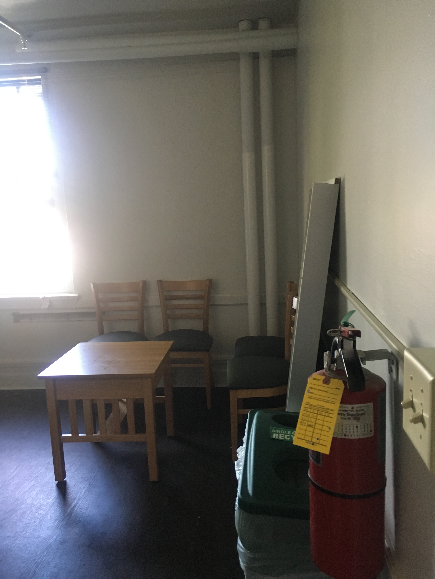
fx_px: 486
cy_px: 290
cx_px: 218
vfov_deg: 61.7
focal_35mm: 29
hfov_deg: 48.2
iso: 125
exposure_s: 1/30
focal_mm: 4.15
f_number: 2.2
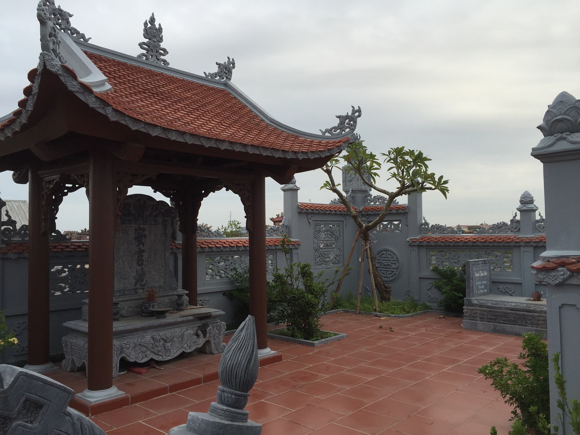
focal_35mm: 29
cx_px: 290
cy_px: 218
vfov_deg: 48.2
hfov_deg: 61.7
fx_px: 486
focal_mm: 4.15
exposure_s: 1/304
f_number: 2.2
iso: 32
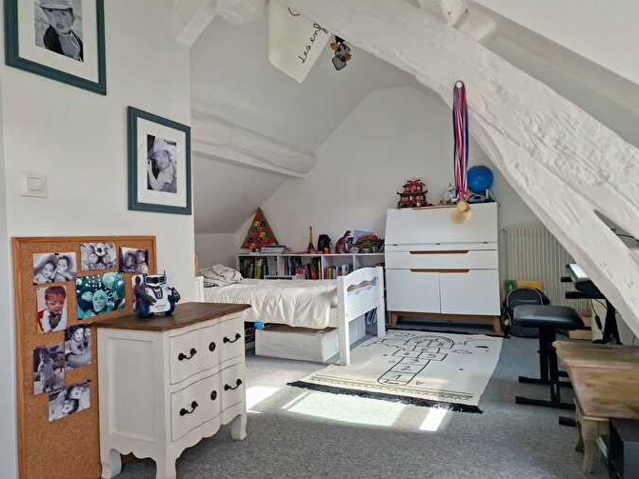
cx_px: 309
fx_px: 443
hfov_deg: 71.6
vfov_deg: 56.8
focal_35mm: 24
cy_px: 241
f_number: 1.8
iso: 125
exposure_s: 1/182
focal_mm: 6.4
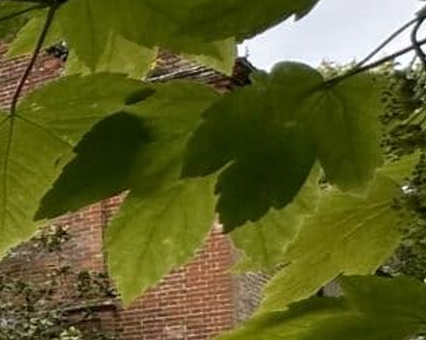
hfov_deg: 11.6
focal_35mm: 91
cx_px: -840
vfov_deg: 15.8
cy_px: 474
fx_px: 1147
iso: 50
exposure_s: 1/1553
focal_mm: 2.22
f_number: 2.2
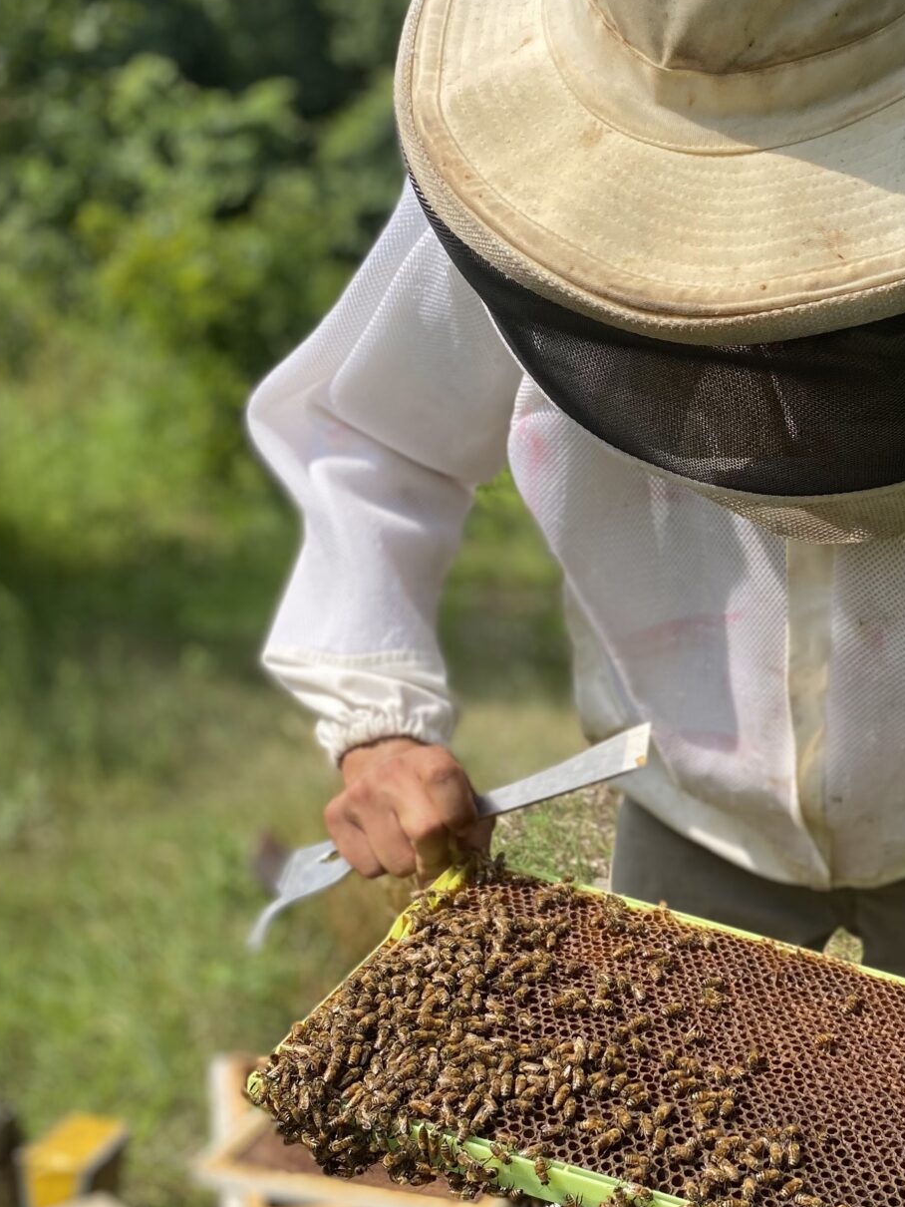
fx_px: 1533
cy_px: 769
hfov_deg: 32.0
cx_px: 719
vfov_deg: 42.5
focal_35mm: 44
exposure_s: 1/1300
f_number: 1.8
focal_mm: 4.25
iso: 32
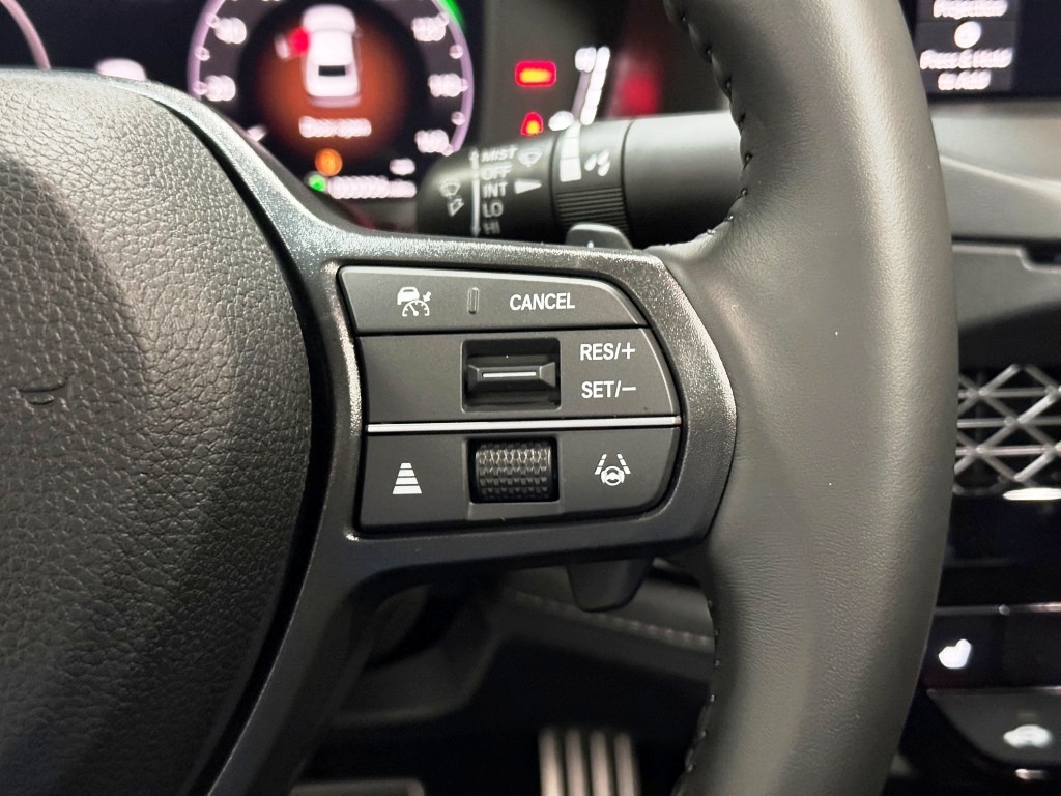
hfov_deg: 39.7
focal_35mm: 48
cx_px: 530
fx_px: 1471
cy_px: 398
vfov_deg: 30.3
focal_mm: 6.86
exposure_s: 1/24
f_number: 1.78
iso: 640
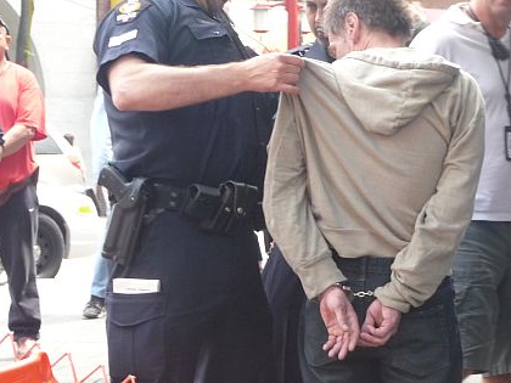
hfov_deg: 11.5
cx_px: 299
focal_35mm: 172
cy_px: 141
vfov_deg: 8.6
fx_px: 2539
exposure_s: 1/100
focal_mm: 19.1
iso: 200
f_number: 4.7
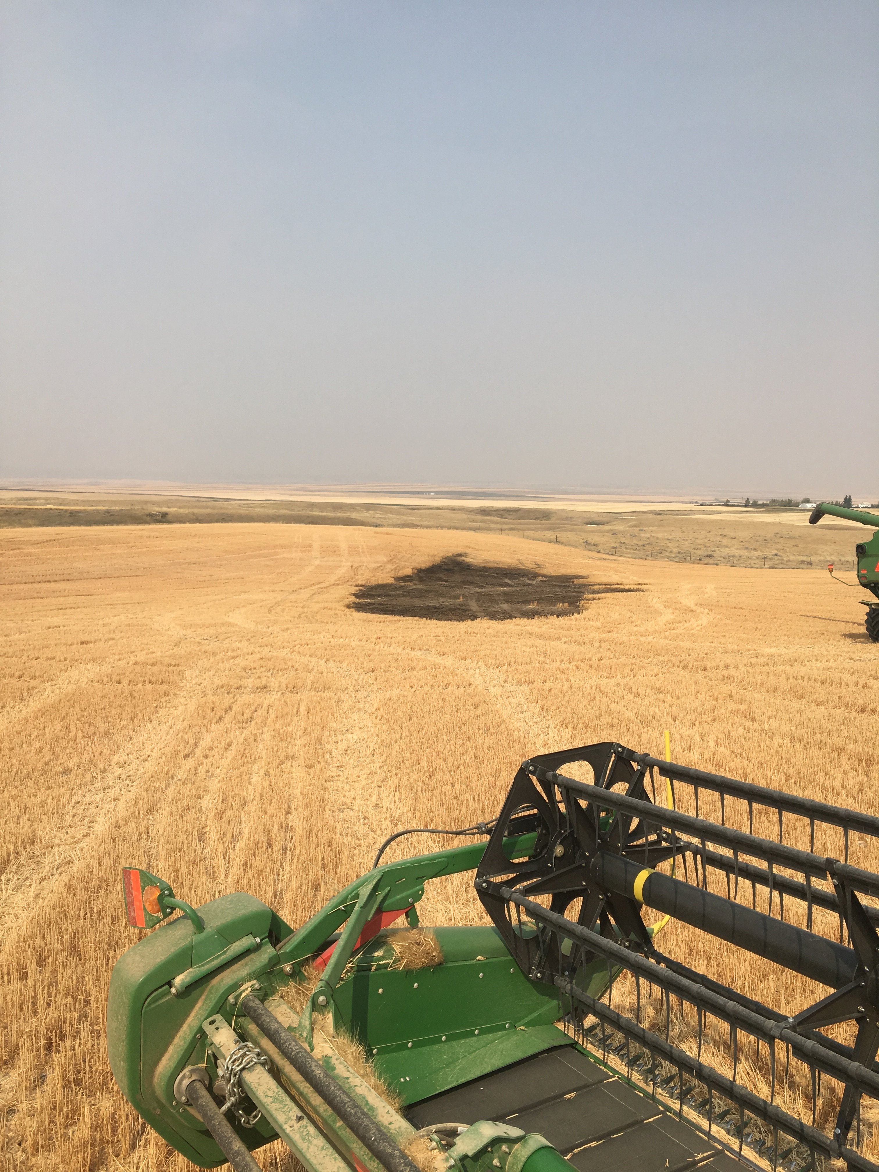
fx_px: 982
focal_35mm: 29
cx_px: 440
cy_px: 586
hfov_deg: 48.2
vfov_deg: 61.7
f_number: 2.2
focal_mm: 4.15
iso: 25
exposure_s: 1/2404
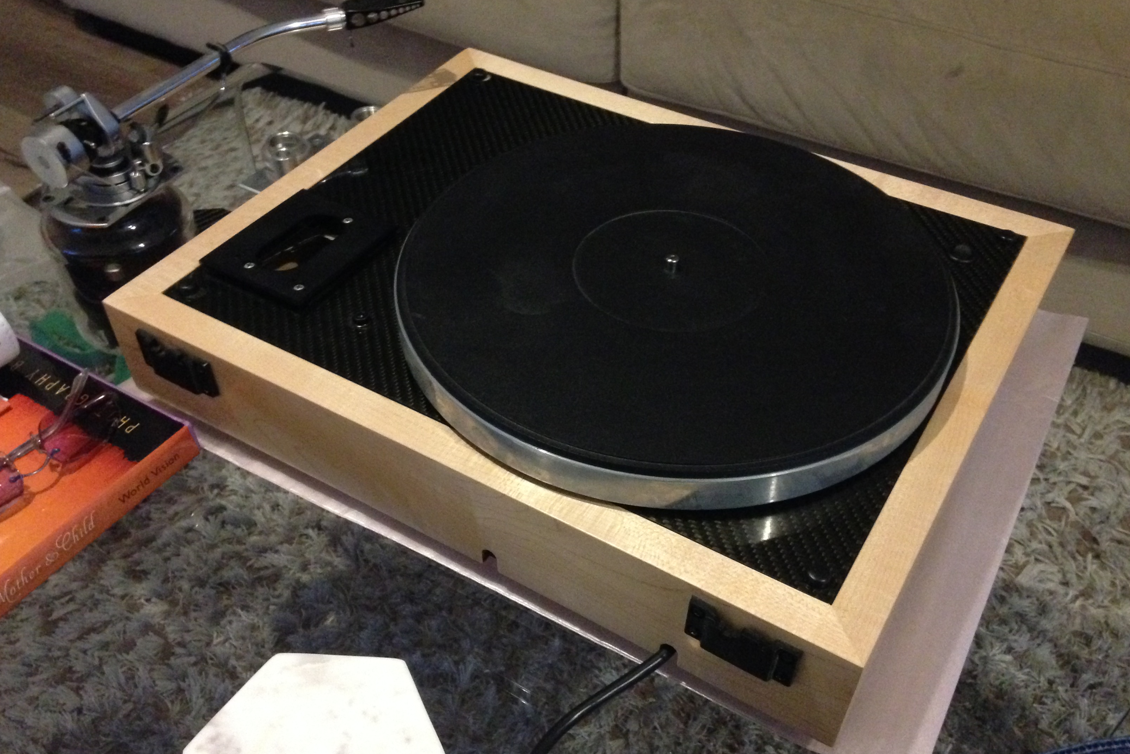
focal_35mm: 35
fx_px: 1099
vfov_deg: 37.8
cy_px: 413
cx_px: 558
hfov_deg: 54.4
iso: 800
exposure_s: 1/15
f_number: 2.4
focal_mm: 4.12
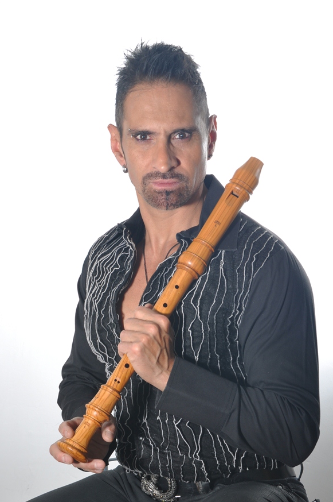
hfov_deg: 18.1
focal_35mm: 75
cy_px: 323
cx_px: 160
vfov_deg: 26.9
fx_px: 1043
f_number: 9
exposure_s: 1/60
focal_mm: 34
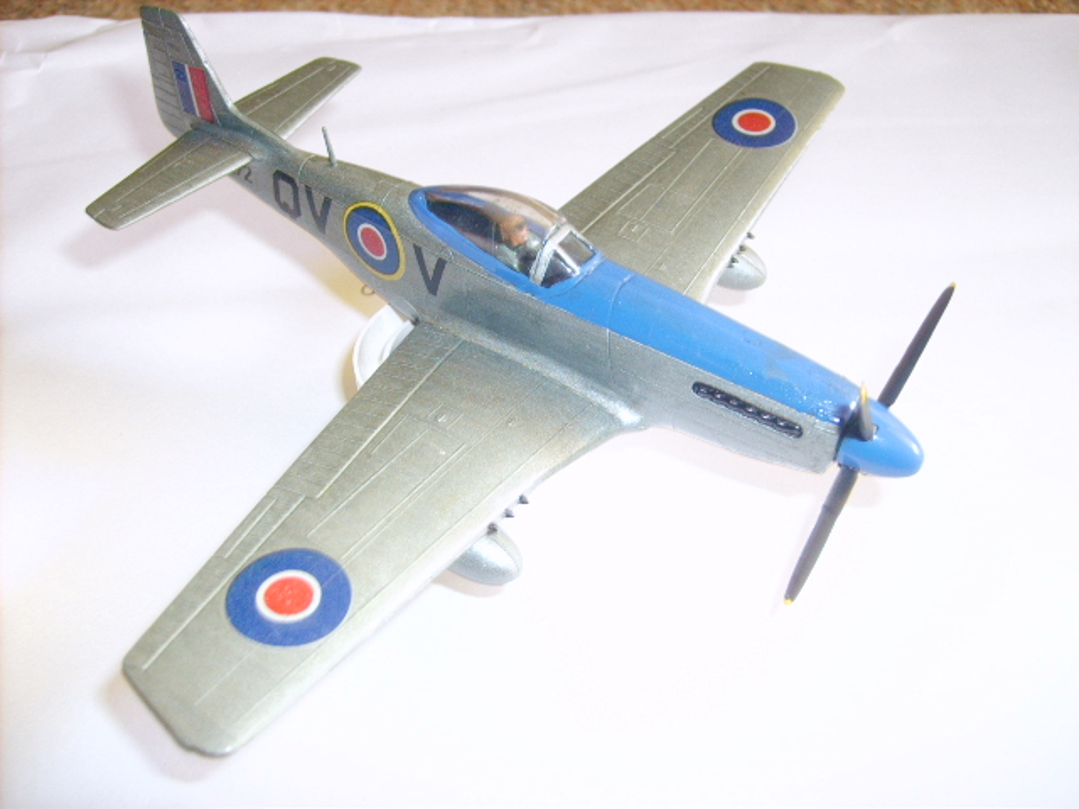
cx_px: 540
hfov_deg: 52.6
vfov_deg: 40.7
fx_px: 1091
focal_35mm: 35
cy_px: 404
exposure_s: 1/45
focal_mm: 5.8
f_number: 2.8
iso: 100
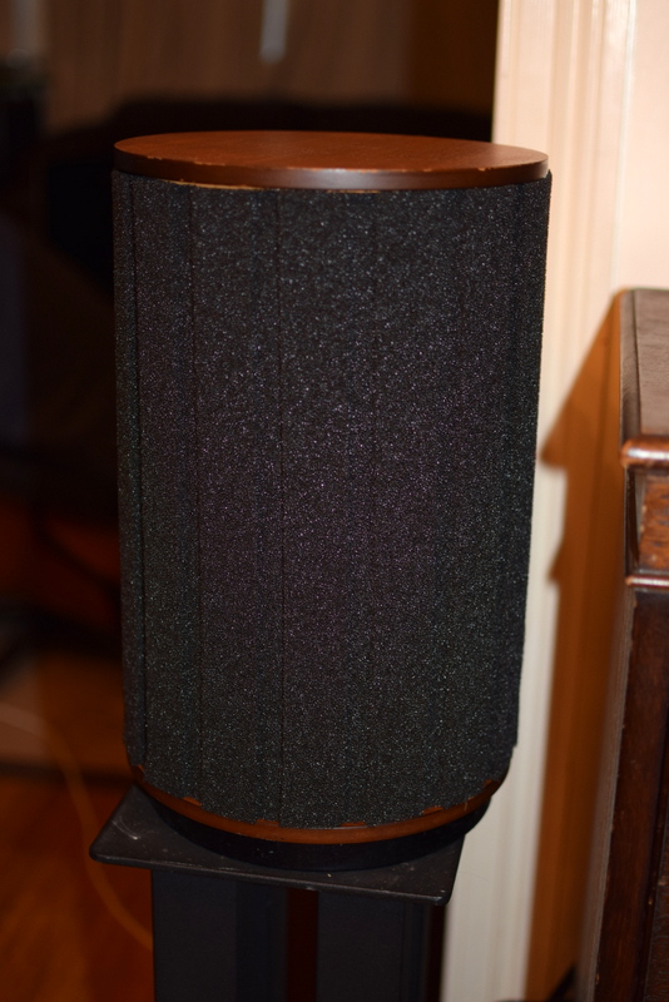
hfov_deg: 25.8
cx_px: 334
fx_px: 1462
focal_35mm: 52
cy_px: 501
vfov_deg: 37.8
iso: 280
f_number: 1.8
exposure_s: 1/60
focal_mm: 35
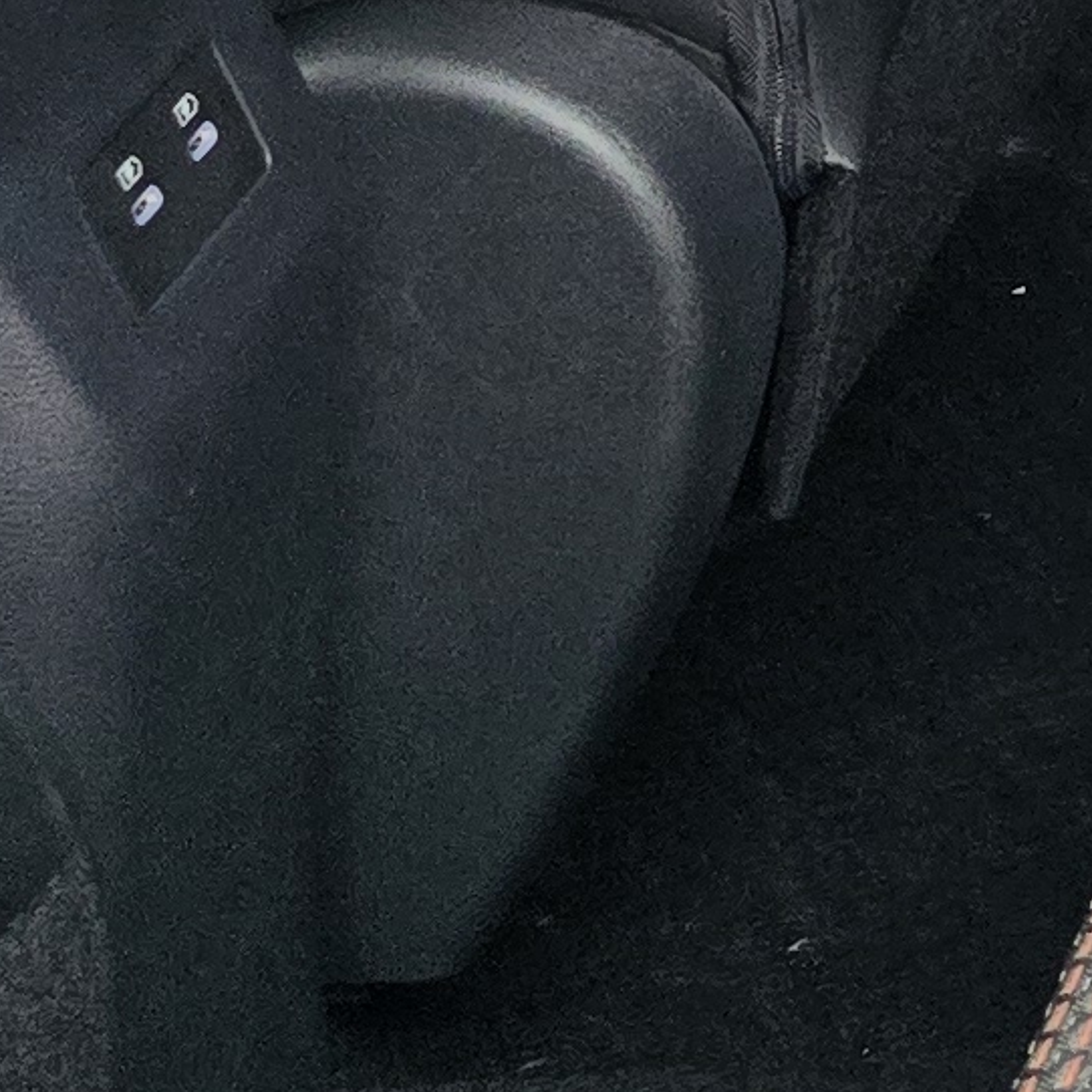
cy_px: -564
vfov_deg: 11.2
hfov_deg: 9.2
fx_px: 5354
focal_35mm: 150
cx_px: 3324
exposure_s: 1/180
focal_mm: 6.3
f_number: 1.7
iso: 125
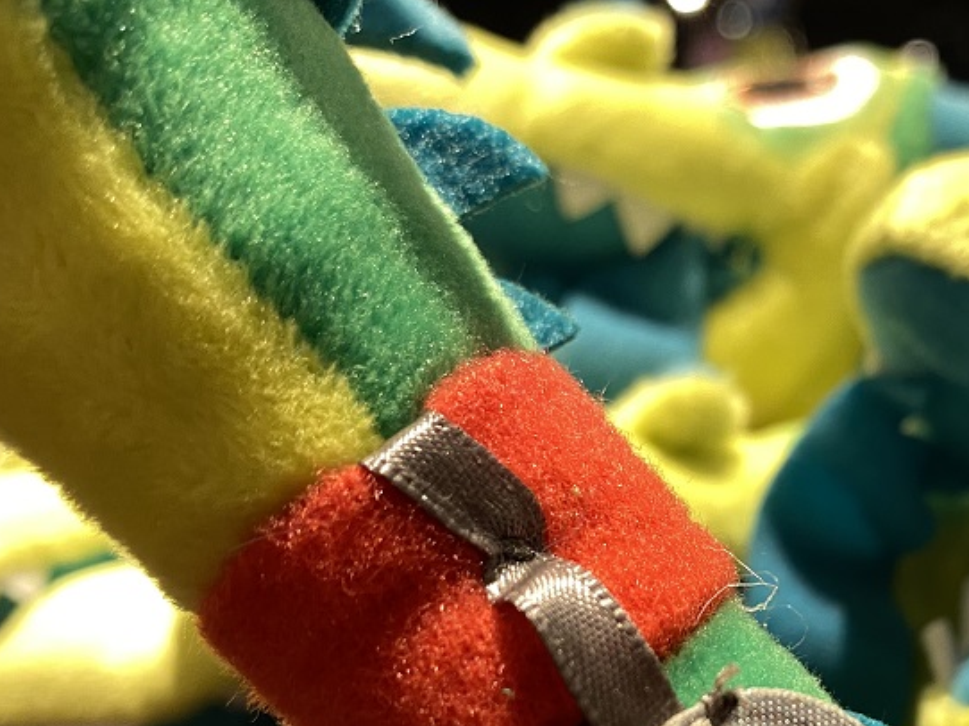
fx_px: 1343
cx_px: 760
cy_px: 612
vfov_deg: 29.3
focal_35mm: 48
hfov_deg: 38.4
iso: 100
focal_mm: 4.25
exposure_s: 1/60
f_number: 1.8
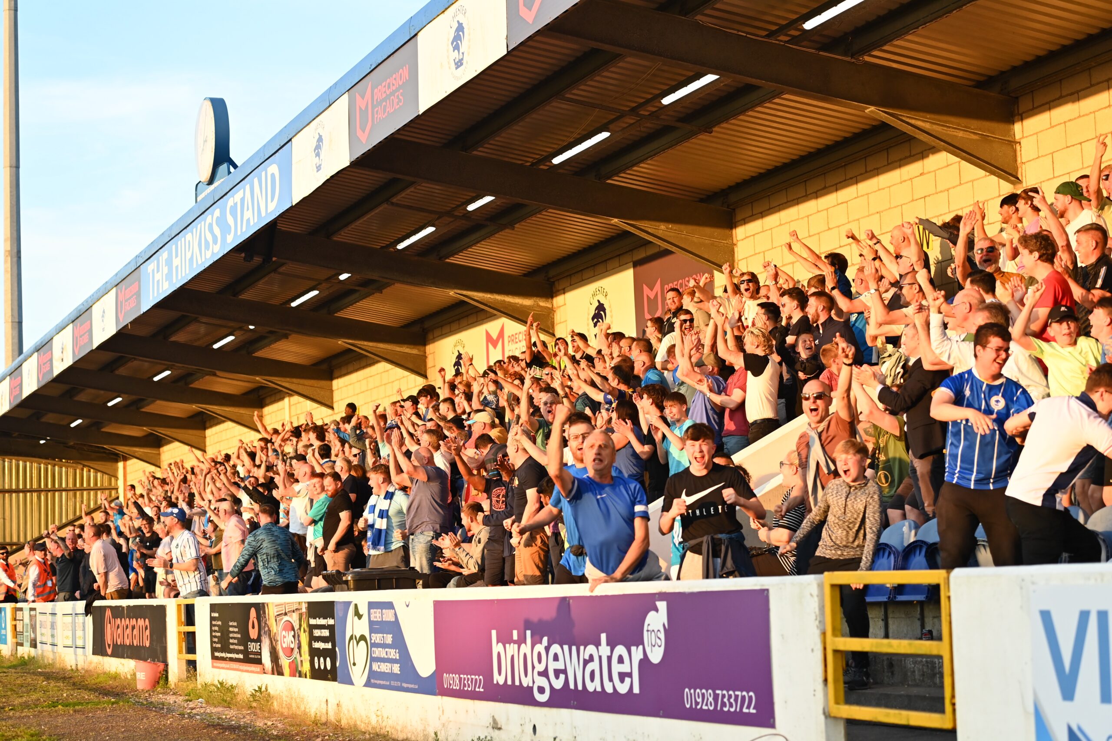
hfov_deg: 28.8
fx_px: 2162
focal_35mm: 70
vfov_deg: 19.5
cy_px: 370
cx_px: 556
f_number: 4
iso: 800
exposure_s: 1/1000
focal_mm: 70
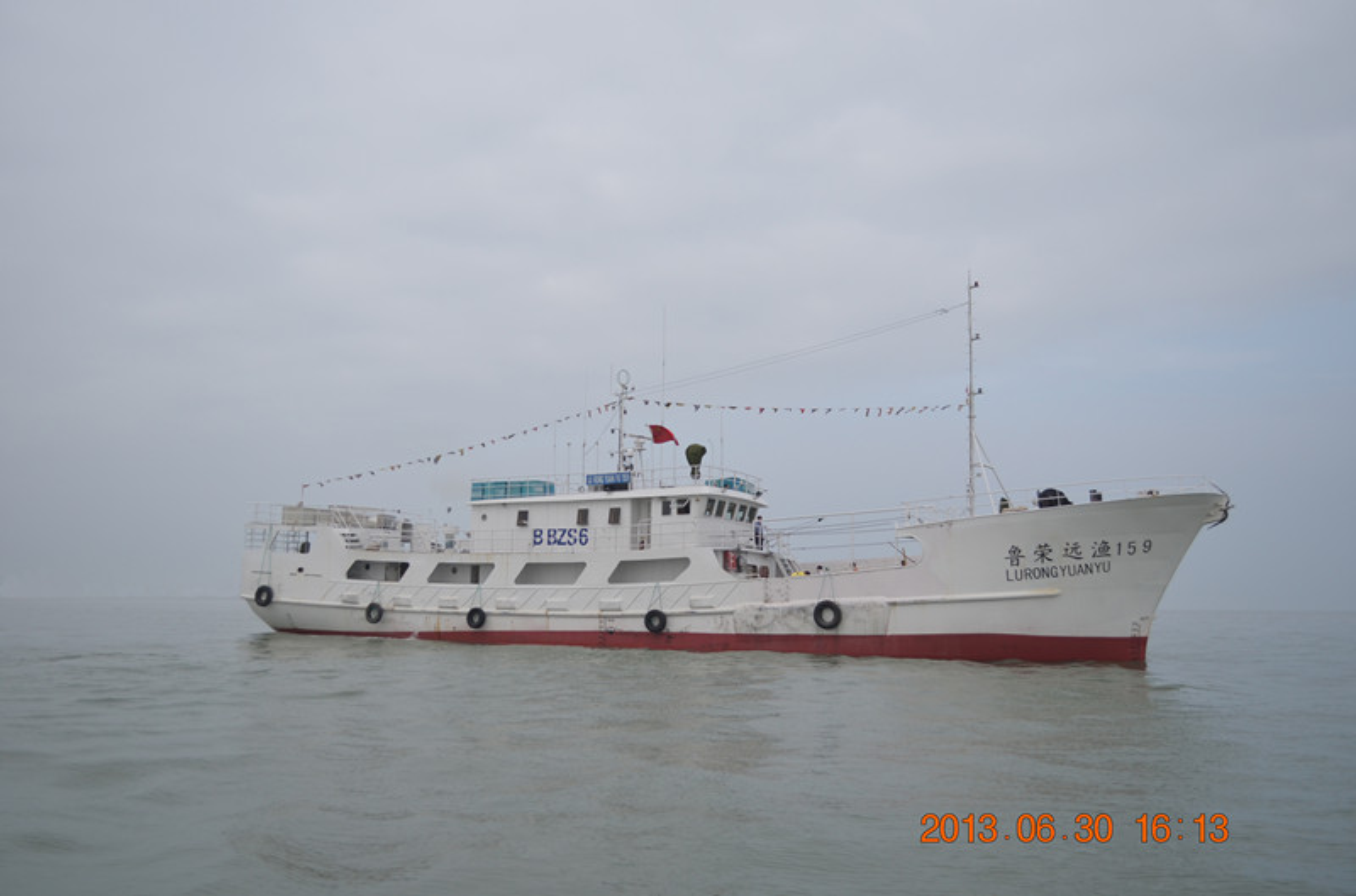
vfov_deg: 36.7
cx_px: 678
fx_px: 1353
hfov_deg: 53.2
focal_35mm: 36
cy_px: 448
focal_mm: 24
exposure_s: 1/2000
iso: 200
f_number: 4
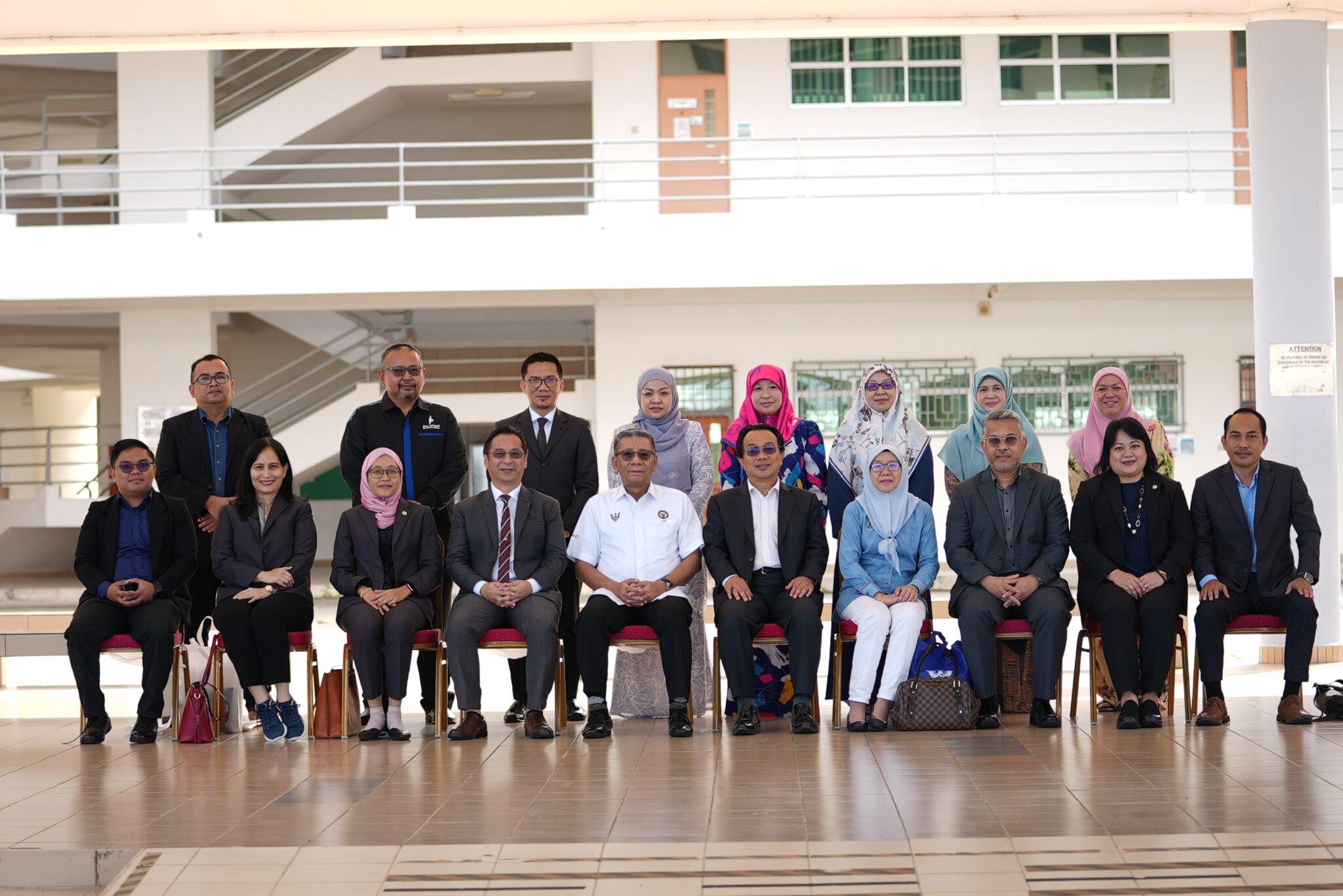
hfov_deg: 19.4
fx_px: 3918
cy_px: 448
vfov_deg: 13.1
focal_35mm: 105
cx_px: 672
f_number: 2.8
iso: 64
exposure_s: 1/160
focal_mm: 70
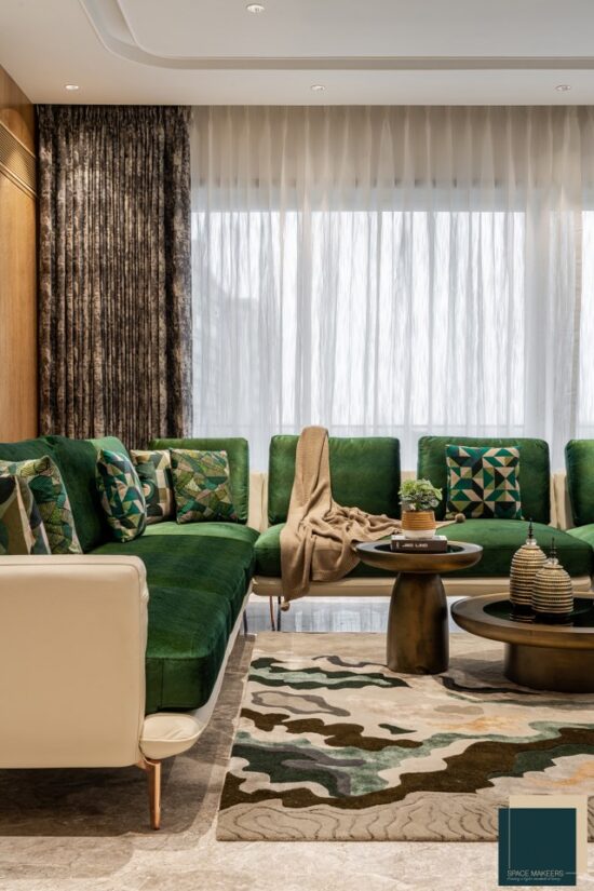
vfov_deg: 48.5
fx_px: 990
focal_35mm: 40
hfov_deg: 33.4
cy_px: 446
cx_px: 297
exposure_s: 1.6
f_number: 11
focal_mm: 40
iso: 100
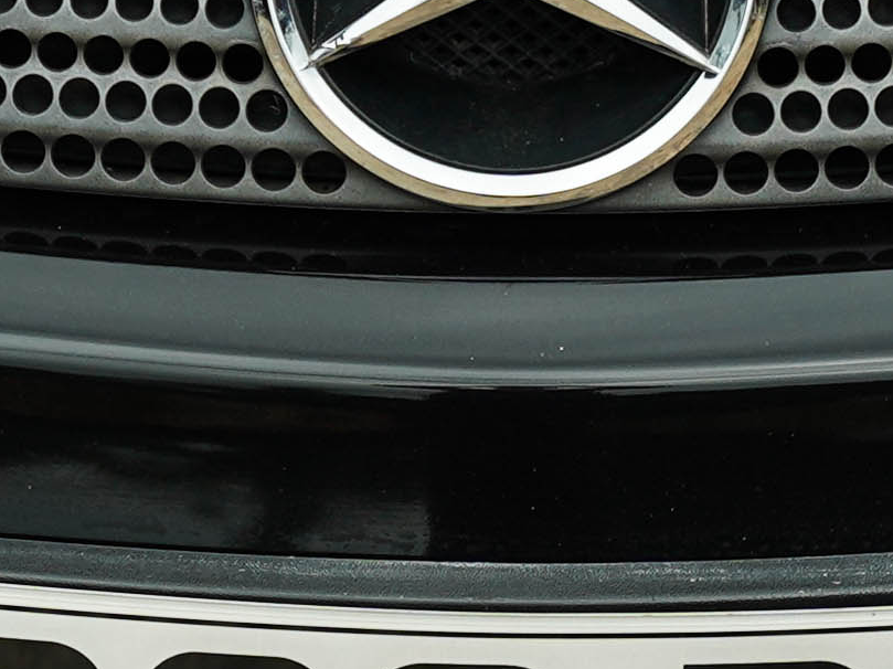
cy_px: -217
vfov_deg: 5.6
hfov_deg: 7.5
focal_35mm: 264
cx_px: 449
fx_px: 6807
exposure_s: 1/640
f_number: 3.2
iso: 200
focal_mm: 37
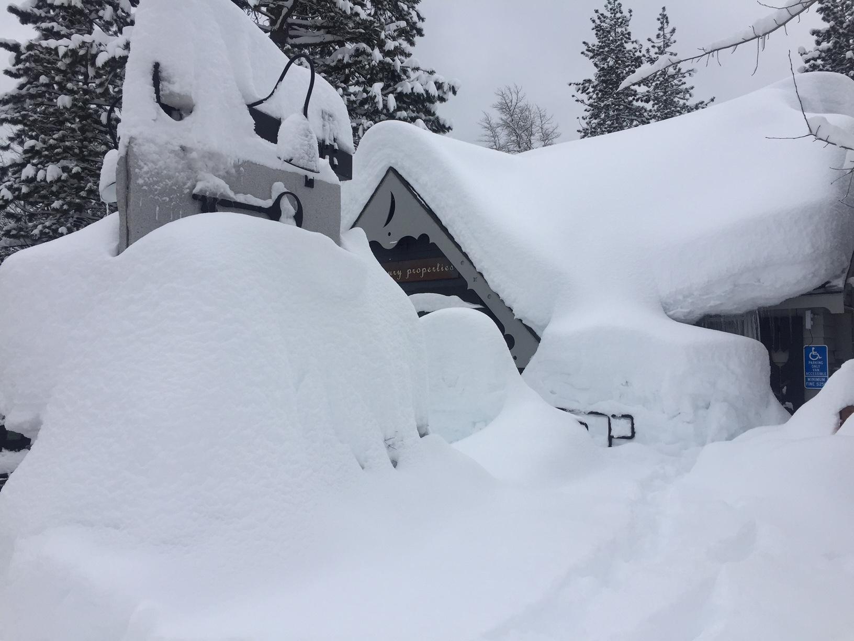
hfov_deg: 61.7
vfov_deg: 48.2
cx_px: 427
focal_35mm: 29
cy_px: 320
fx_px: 715
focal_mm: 4.15
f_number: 2.2
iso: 32
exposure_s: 1/2326
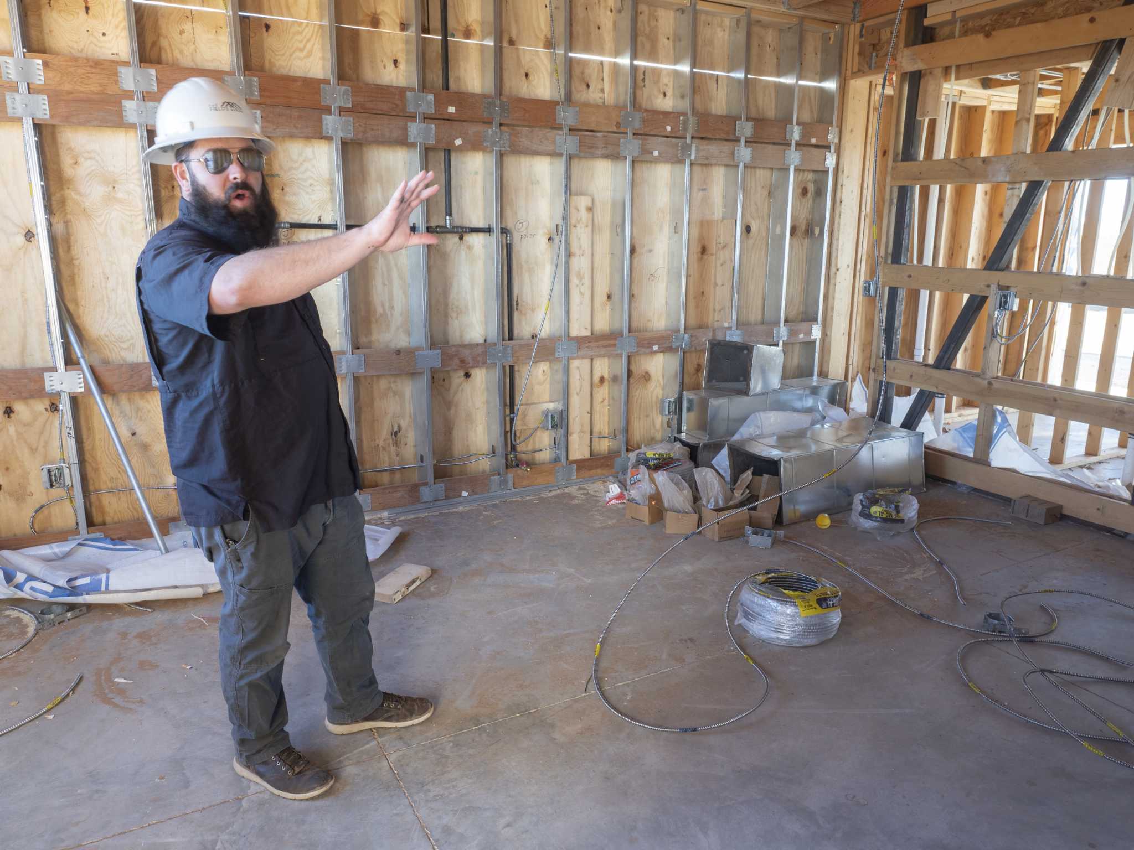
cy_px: 425
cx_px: 567
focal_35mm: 24
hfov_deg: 71.6
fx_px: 786
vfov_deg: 56.8
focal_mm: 12
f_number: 5.6
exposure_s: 1/15
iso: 200
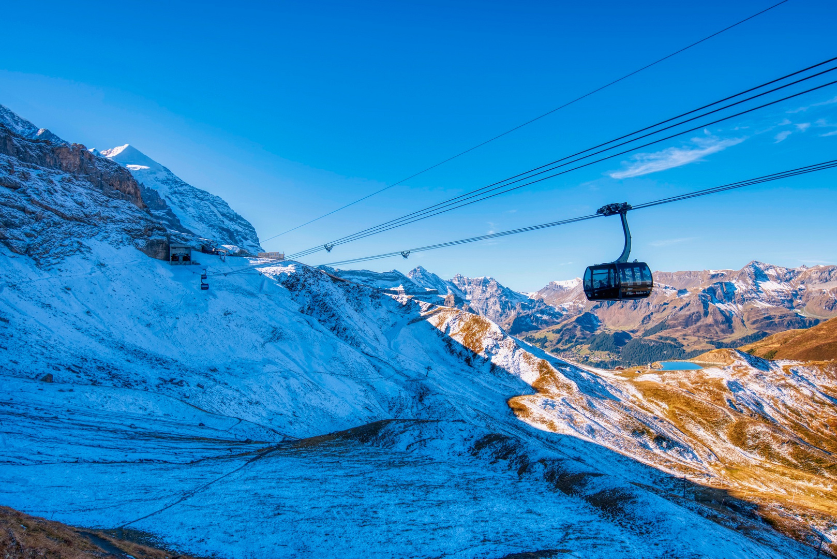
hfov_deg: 73.7
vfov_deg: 53.2
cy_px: 280
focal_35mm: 24
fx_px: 558
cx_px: 418
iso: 100
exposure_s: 1/160
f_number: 5.6
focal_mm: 24
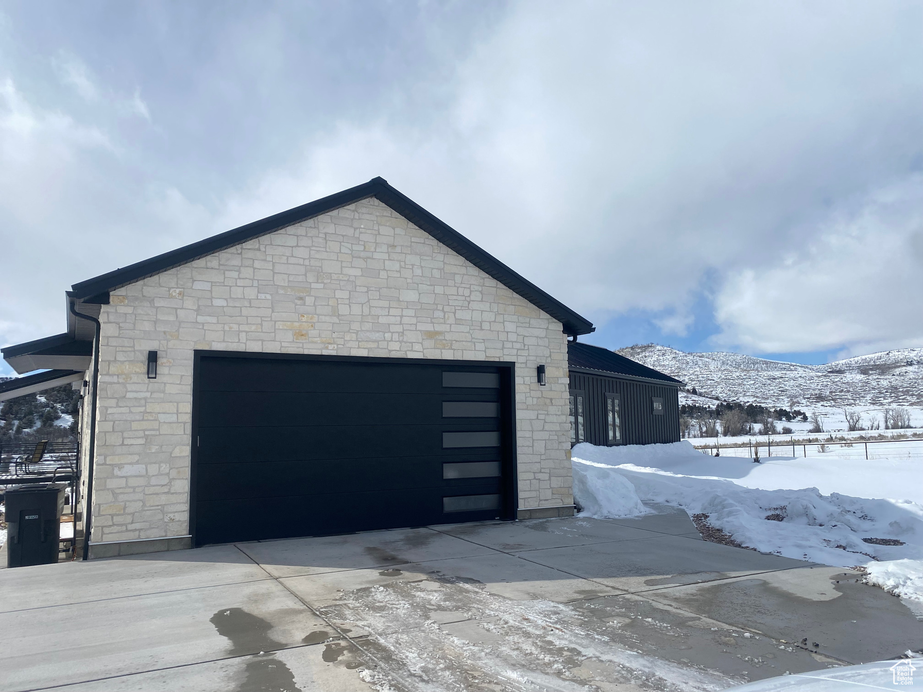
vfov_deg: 53.1
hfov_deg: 67.3
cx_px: 462
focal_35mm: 26
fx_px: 693
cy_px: 346
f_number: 1.8
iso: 32
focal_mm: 4.25
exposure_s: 1/7692
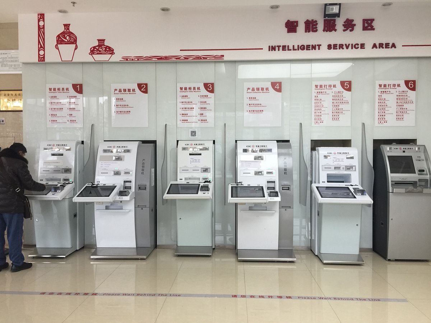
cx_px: 216
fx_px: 361
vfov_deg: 48.2
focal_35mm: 29
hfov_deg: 61.7
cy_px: 162
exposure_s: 1/33
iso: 40
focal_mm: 4.15
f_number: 2.2
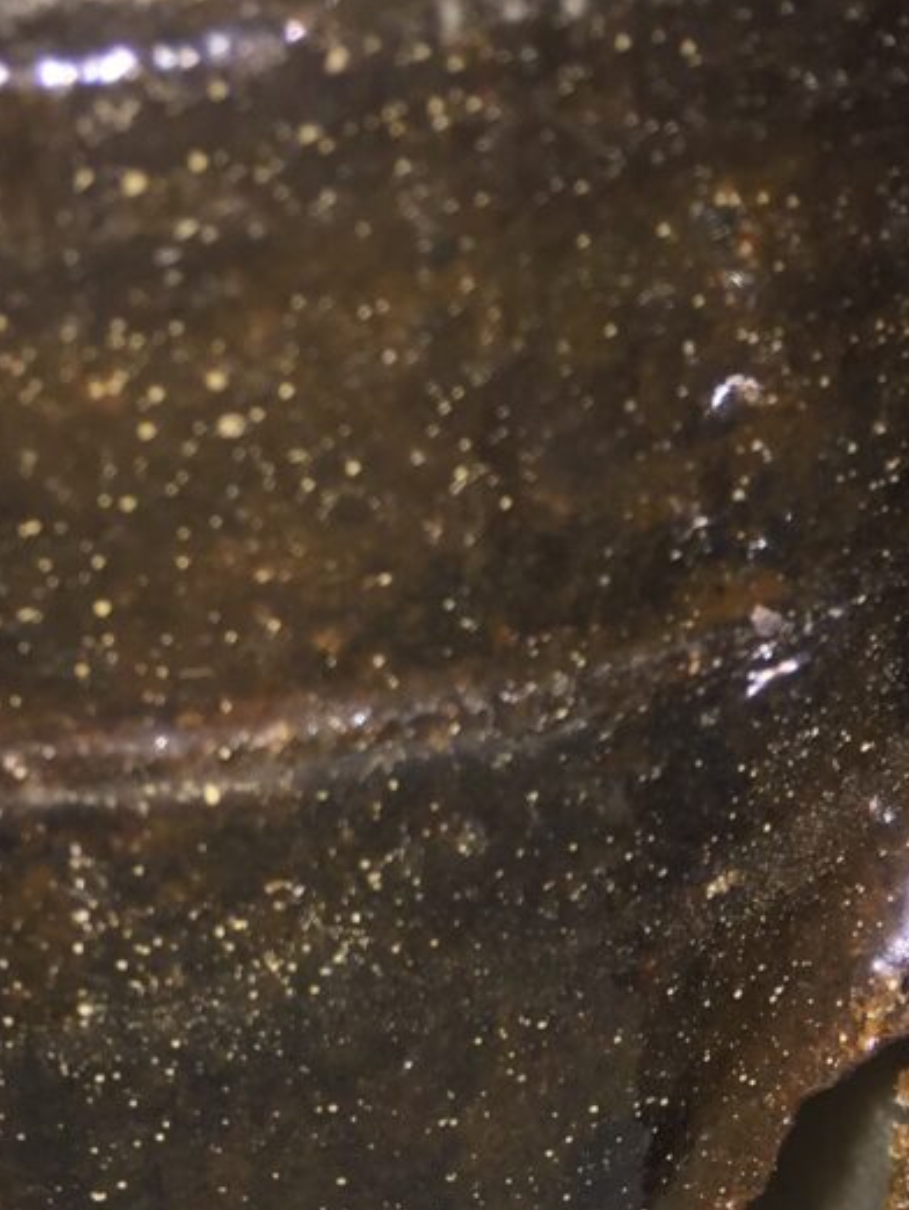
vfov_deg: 23.0
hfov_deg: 17.9
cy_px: 1310
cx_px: 976
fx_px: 2799
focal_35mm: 80
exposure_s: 1/83
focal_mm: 4.15
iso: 32
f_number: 2.2
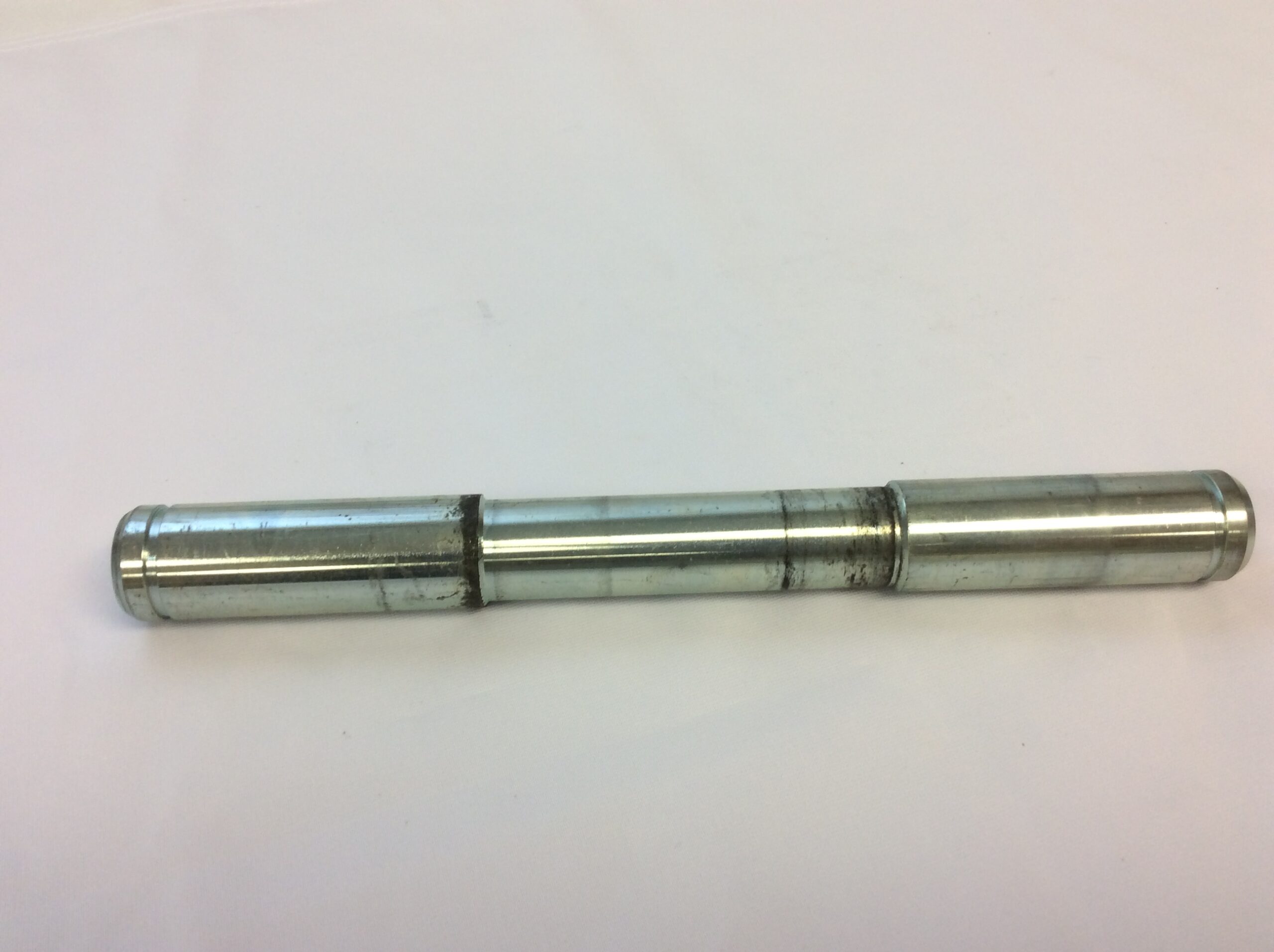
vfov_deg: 44.1
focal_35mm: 32
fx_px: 1176
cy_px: 476
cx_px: 637
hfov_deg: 56.9
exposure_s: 1/40
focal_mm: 3.3
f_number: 2.4
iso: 40
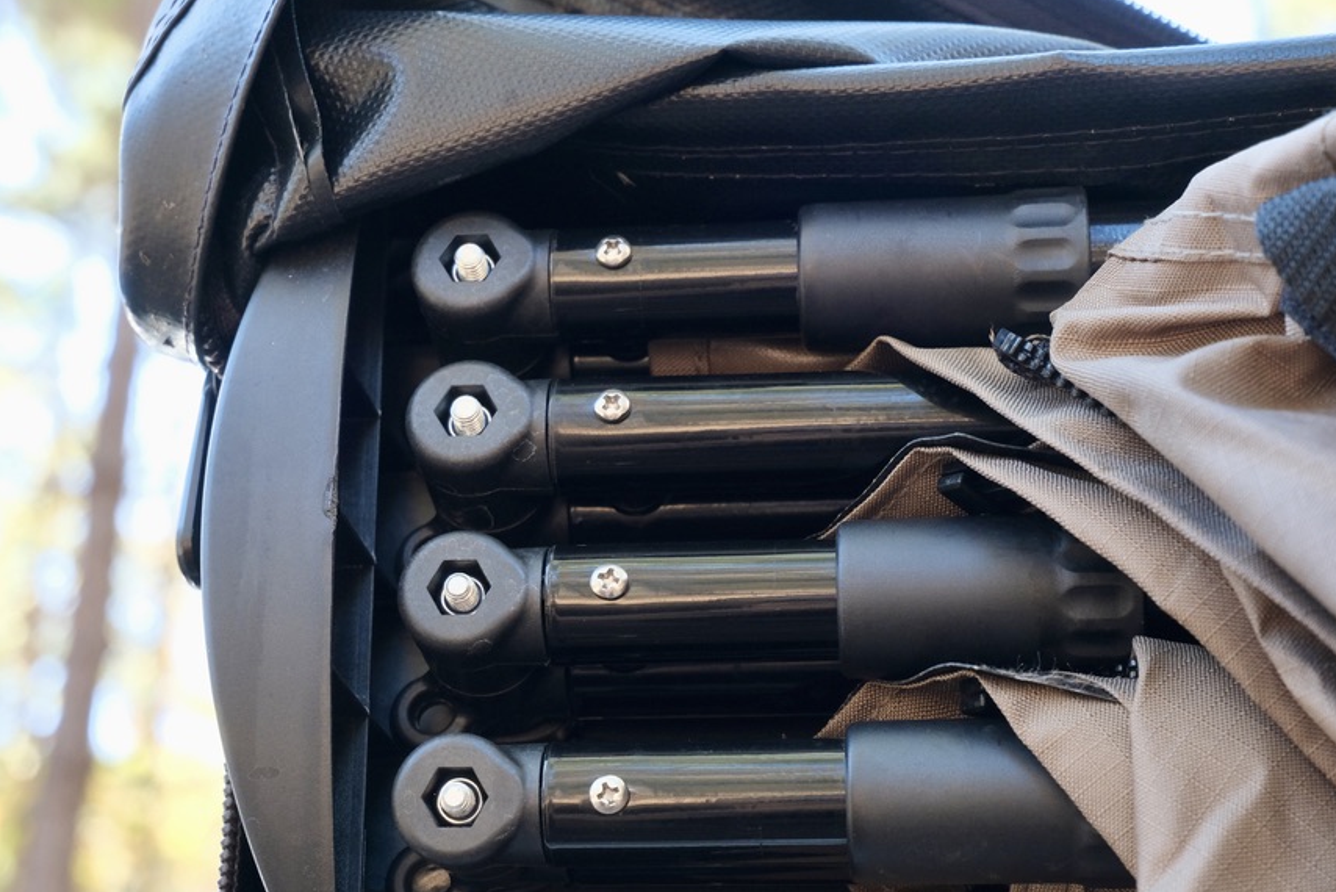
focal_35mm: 75
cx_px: 648
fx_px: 2784
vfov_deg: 18.2
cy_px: 520
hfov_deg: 27.0
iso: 1250
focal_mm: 39.6
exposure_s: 1/120
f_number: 5.6
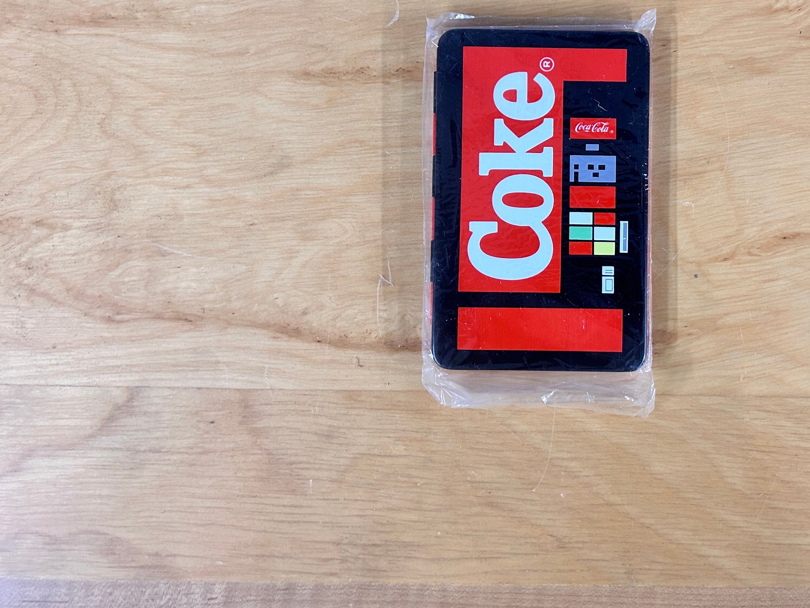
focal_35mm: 35
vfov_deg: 40.3
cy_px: 216
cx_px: 543
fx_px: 819
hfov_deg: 51.6
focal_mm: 5.7
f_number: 1.5
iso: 160
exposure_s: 1/60
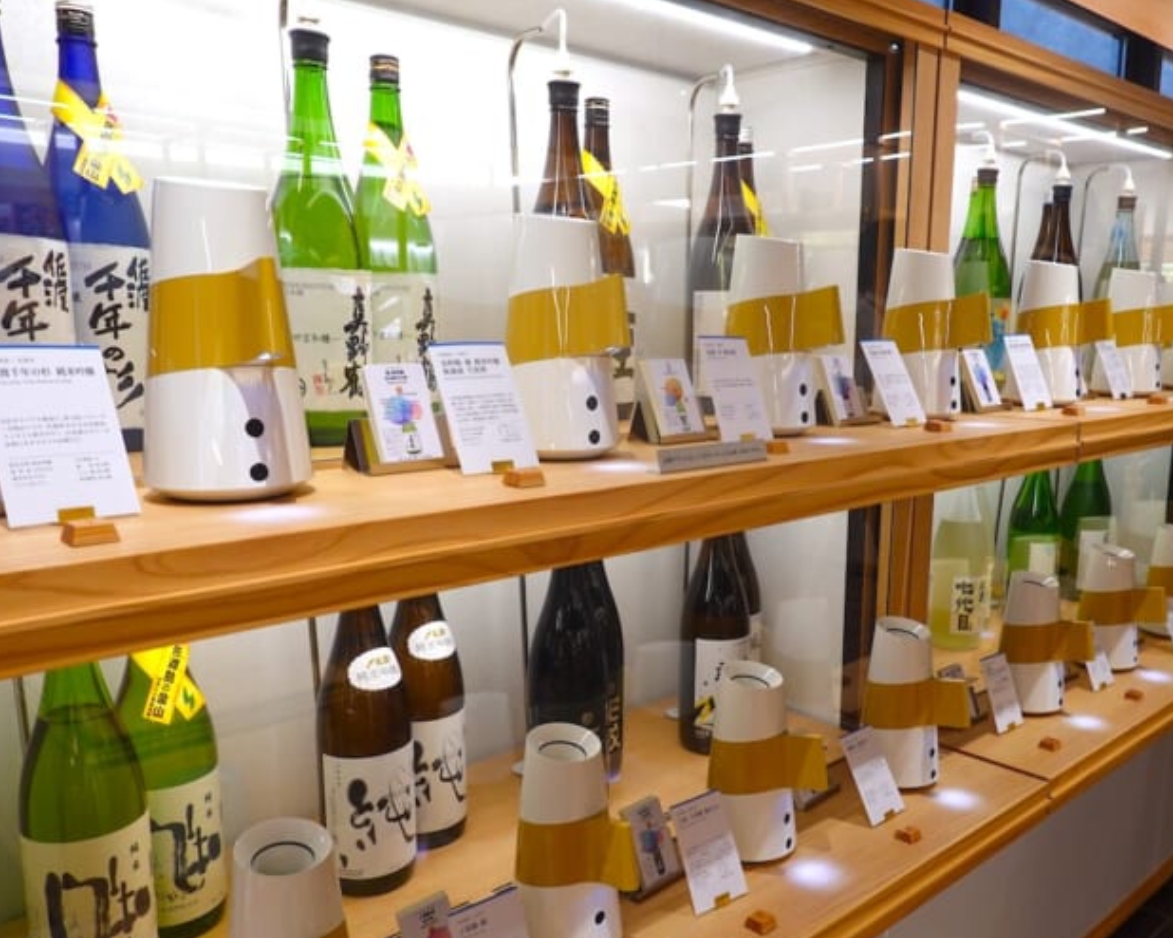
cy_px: 480
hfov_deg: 62.2
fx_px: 972
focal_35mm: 28
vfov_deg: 51.5
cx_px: 615
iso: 125
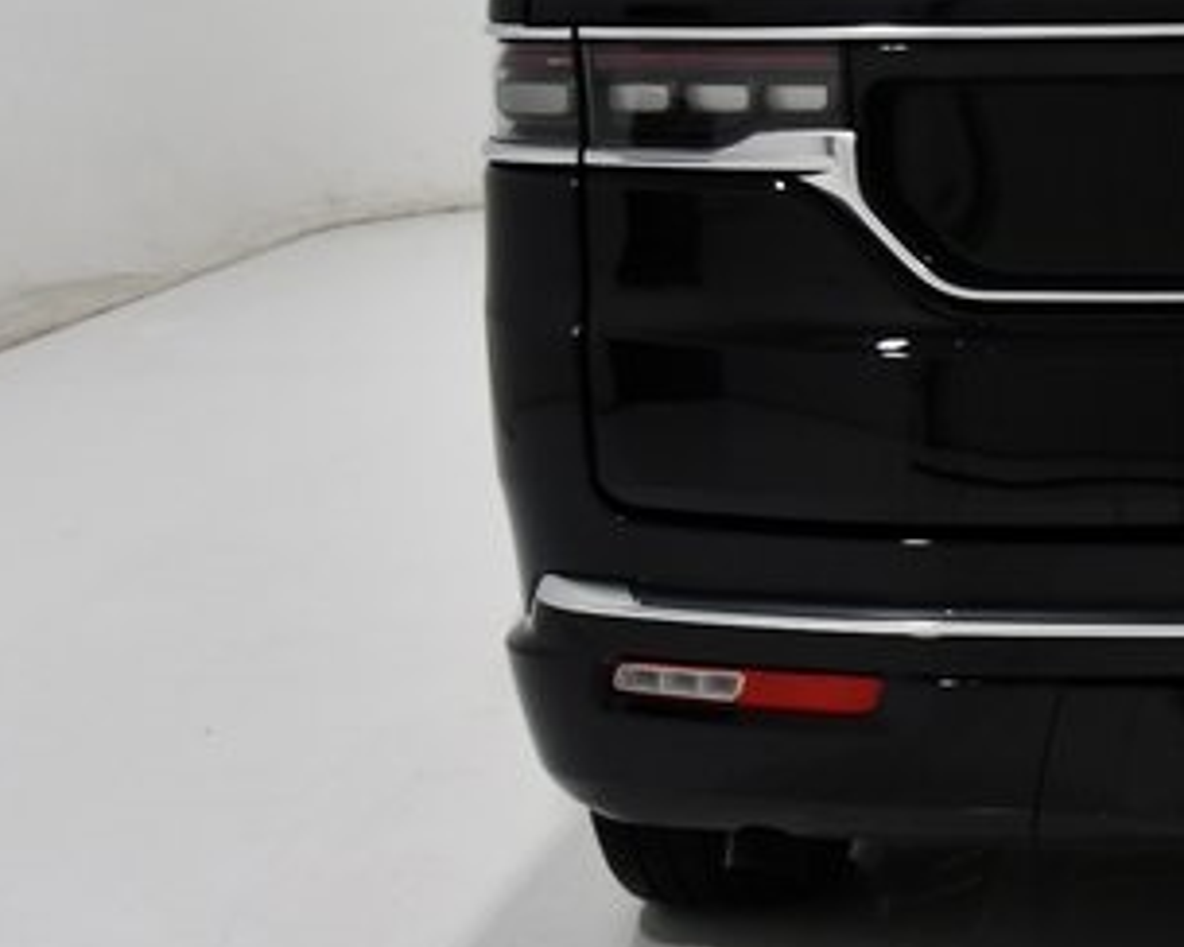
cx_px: 1386
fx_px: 2979
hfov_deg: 21.1
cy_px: 126
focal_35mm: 85
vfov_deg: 17.8
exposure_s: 1/250
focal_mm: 18
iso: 800
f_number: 3.5
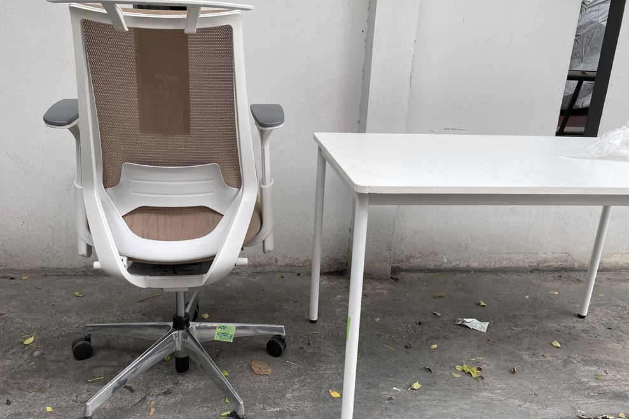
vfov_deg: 46.3
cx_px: 305
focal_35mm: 28
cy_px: 226
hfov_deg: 65.5
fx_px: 489
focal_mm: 4.2
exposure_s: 1/322
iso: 32
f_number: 1.6
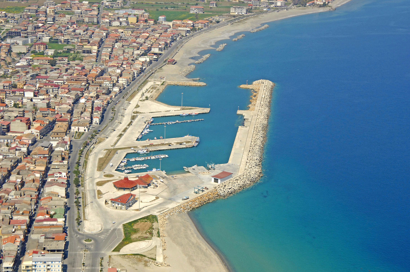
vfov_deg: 18.1
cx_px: 205
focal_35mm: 75
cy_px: 136
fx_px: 853
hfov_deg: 27.0
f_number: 8.5
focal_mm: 50
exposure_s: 1/1000
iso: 400
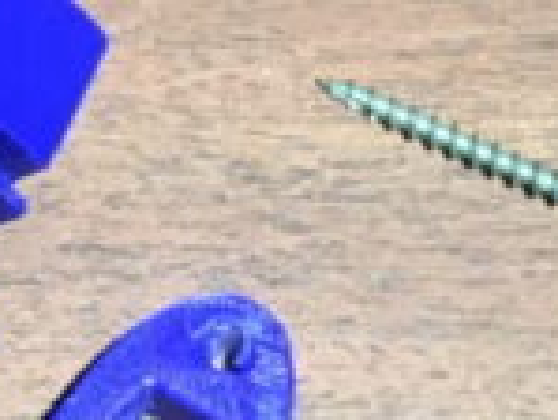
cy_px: -180
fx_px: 2404
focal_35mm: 149
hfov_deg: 13.0
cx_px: -49
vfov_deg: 9.7
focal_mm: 4.15
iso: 40
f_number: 2.2
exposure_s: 1/30
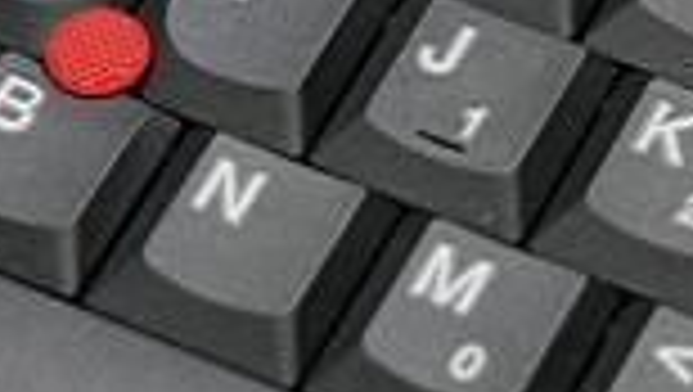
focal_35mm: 358
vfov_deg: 3.4
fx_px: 6585
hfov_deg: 6.0
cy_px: 92
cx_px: 333
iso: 100
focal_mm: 70
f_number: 5.6
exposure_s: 1/60
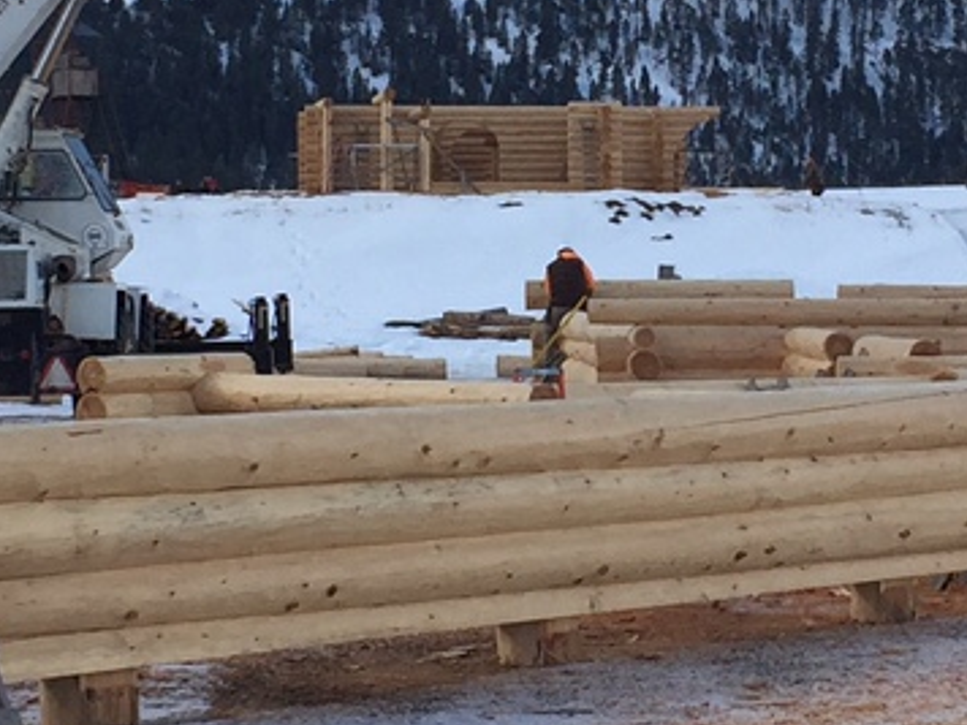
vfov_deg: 11.1
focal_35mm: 133
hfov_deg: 14.8
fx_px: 3715
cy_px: 147
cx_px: 636
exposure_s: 1/1412
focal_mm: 4.15
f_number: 2.2
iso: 32
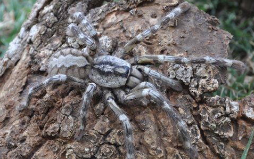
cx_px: 127
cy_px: 78
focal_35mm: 85
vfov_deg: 15.4
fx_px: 585
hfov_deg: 24.5
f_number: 8
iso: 400
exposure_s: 1/60
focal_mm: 55
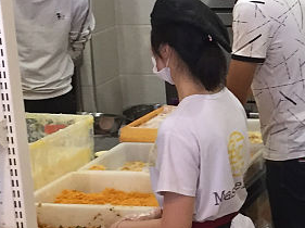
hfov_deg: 15.3
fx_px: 1091
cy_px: 87
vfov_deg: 11.9
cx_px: 374
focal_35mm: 124
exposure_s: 1/33
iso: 125
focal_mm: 4.15
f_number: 2.2
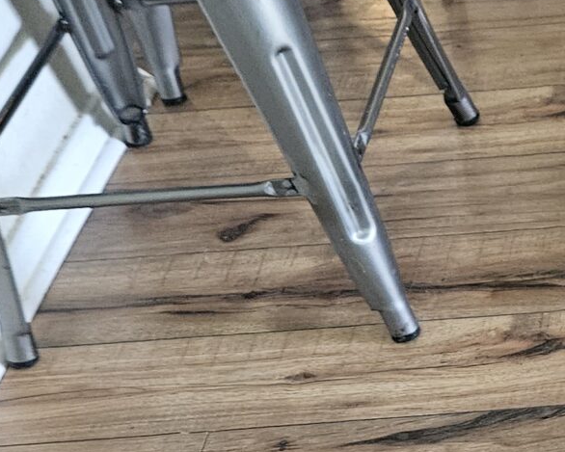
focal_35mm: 98
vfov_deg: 15.4
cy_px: 448
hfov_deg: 16.9
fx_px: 1639
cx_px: 951
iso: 1000
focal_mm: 5.4
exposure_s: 1/120
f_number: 1.8
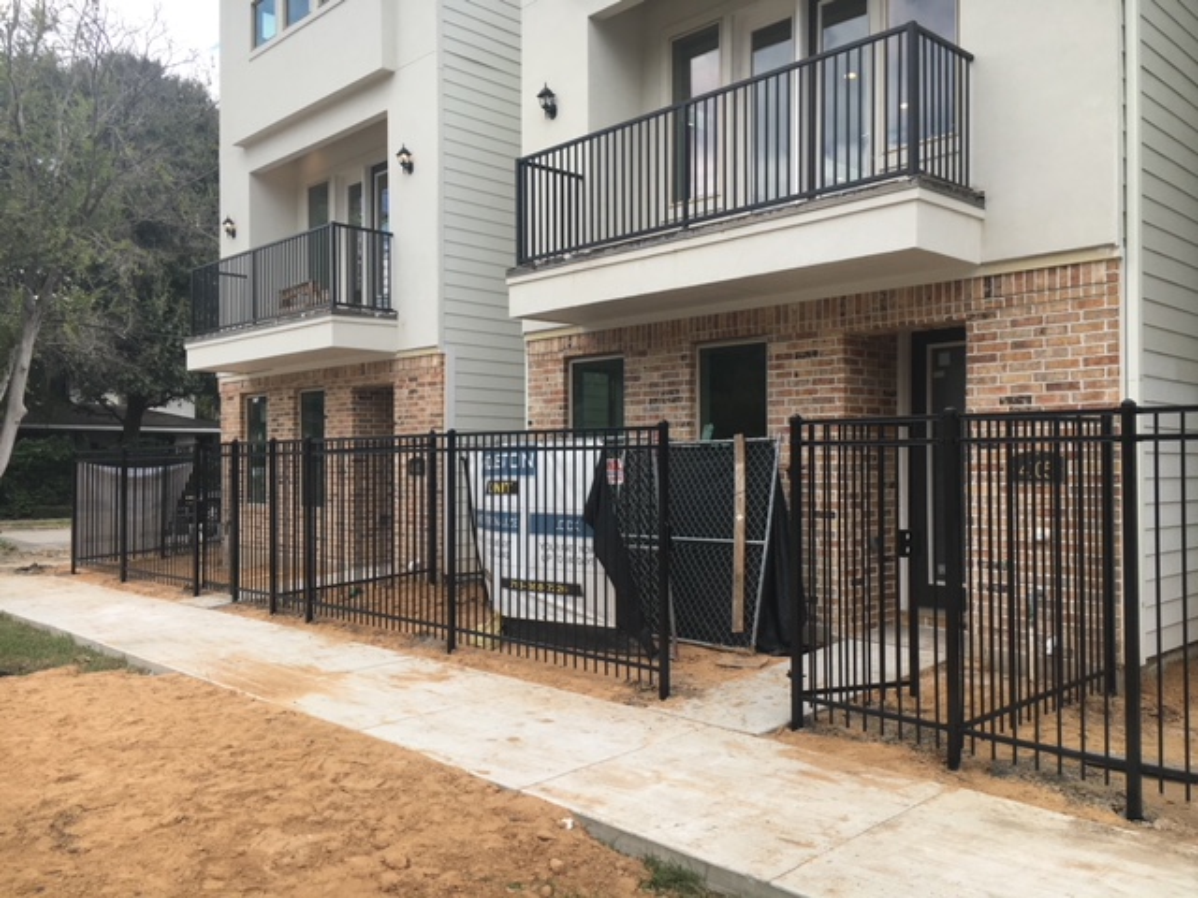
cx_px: 599
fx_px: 1004
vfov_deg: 48.2
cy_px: 449
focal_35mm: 29
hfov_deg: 61.7
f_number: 2.2
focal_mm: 4.15
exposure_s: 1/693
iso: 25
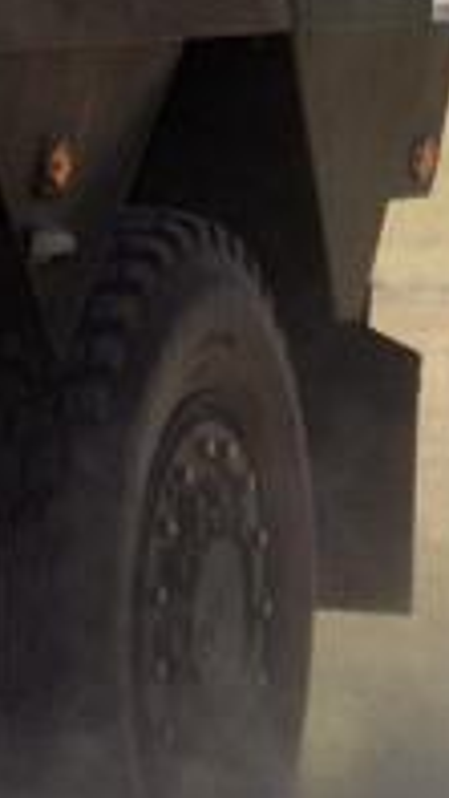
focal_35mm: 1511
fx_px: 31940
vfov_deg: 1.4
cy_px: -107
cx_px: -1355
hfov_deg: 0.8
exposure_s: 1/400
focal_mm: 190
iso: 100
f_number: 5.6
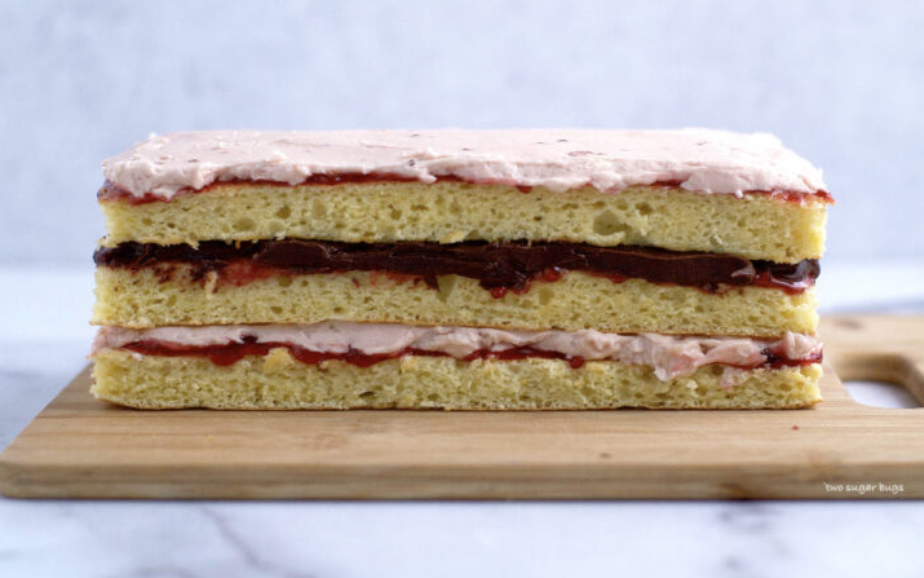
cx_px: 460
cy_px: 284
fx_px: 1939
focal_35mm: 77
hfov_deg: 26.8
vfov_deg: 16.9
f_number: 2.8
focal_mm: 50
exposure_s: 1/10
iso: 100
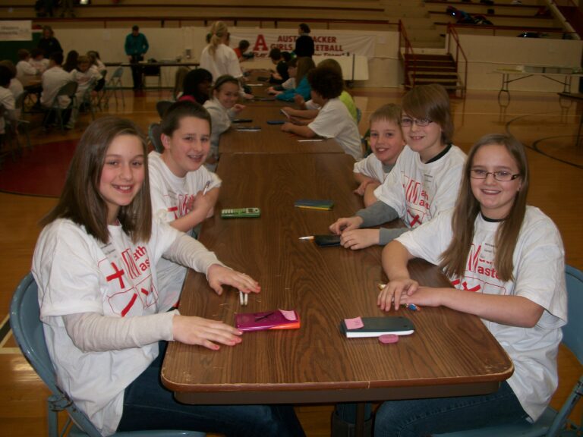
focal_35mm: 35
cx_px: 292
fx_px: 589
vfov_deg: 40.7
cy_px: 218
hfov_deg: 52.6
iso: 80
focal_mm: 6.3
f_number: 3.1
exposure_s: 1/30
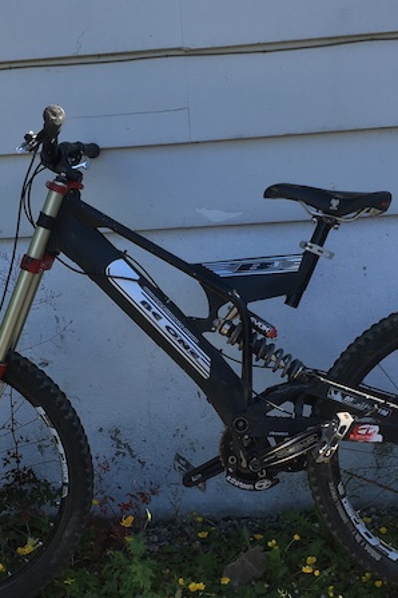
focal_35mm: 54
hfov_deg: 25.1
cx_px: 196
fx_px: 895
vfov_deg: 36.6
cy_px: 383
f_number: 2.2
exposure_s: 1/392
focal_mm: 4.15
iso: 25
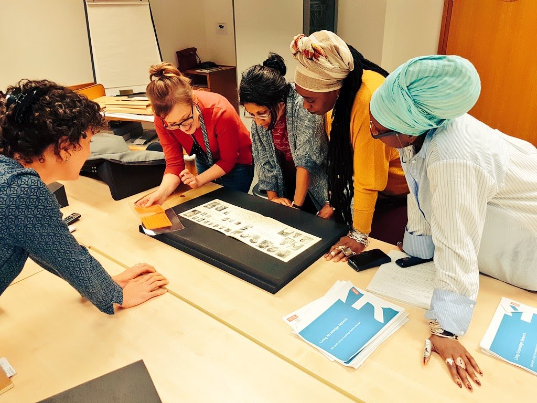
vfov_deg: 53.1
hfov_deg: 67.3
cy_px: 202
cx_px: 268
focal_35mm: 26
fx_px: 403
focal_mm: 4.2
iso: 100
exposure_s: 1/50
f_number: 1.7
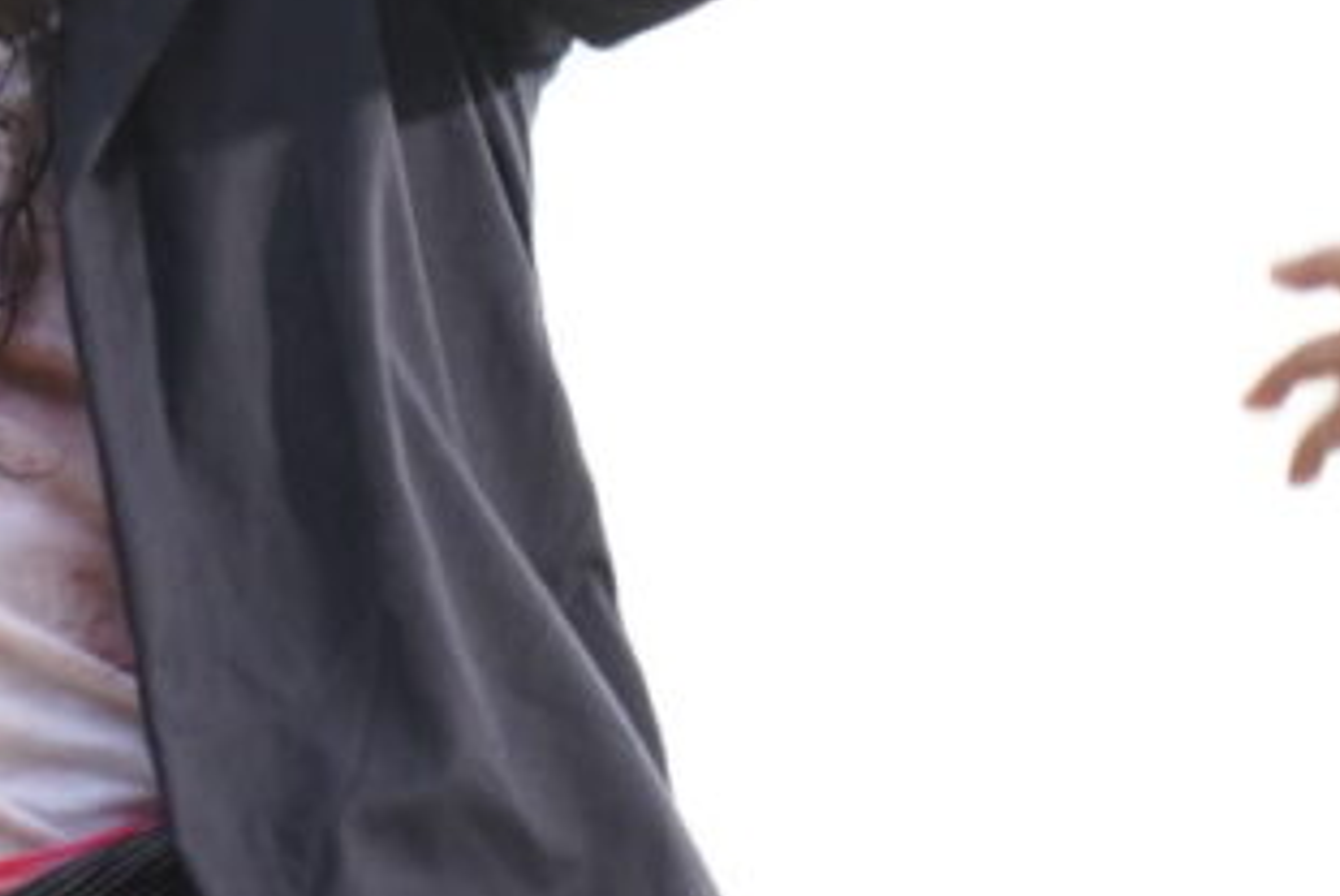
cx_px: 134
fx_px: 13785
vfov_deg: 3.7
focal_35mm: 370
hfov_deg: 5.6
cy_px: -345
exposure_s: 1/800
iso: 1600
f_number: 2.8
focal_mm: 75
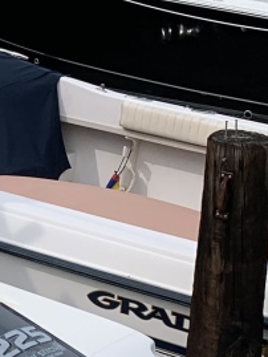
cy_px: 54
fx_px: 1434
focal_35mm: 139
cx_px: -444
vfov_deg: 14.1
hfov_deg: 9.2
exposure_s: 1/2994
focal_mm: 4.25
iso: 25
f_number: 1.8
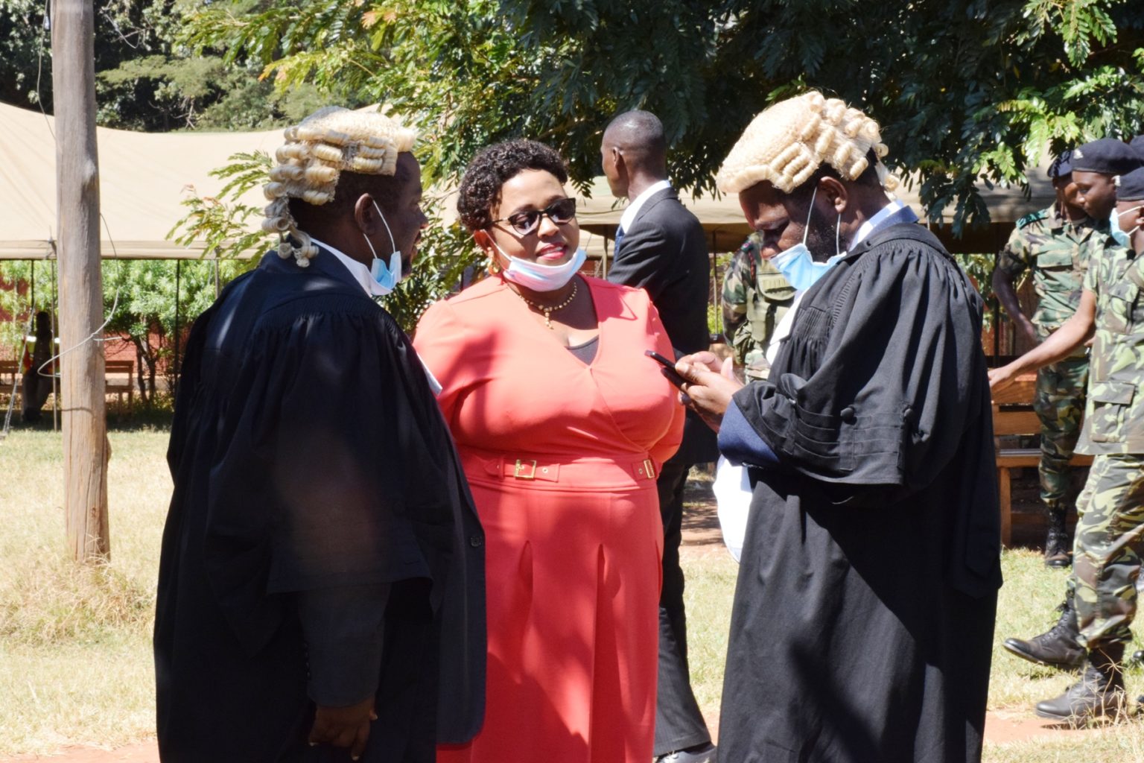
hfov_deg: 19.5
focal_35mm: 105
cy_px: 382
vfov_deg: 13.0
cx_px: 572
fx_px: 3336
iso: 1600
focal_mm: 70
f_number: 25
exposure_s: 1/200
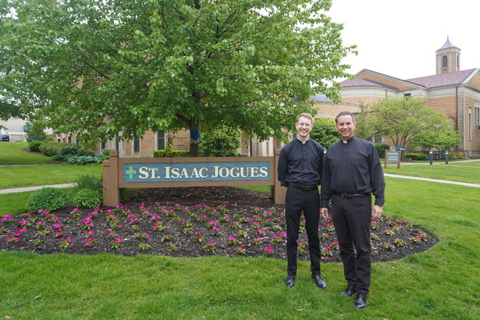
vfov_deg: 47.9
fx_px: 360
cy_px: 160
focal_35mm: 27
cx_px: 240
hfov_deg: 67.4
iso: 100
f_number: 4
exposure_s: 1/200
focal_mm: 18
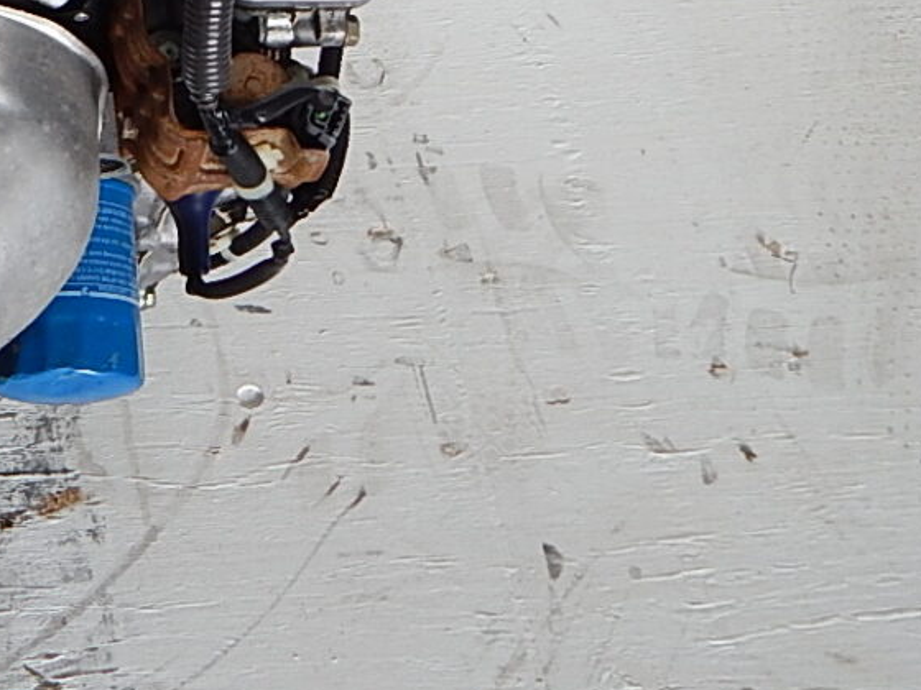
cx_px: -334
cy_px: -220
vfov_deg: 14.7
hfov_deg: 18.7
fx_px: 2554
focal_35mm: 96
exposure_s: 1/50
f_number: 3.3
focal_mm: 6.1
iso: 125
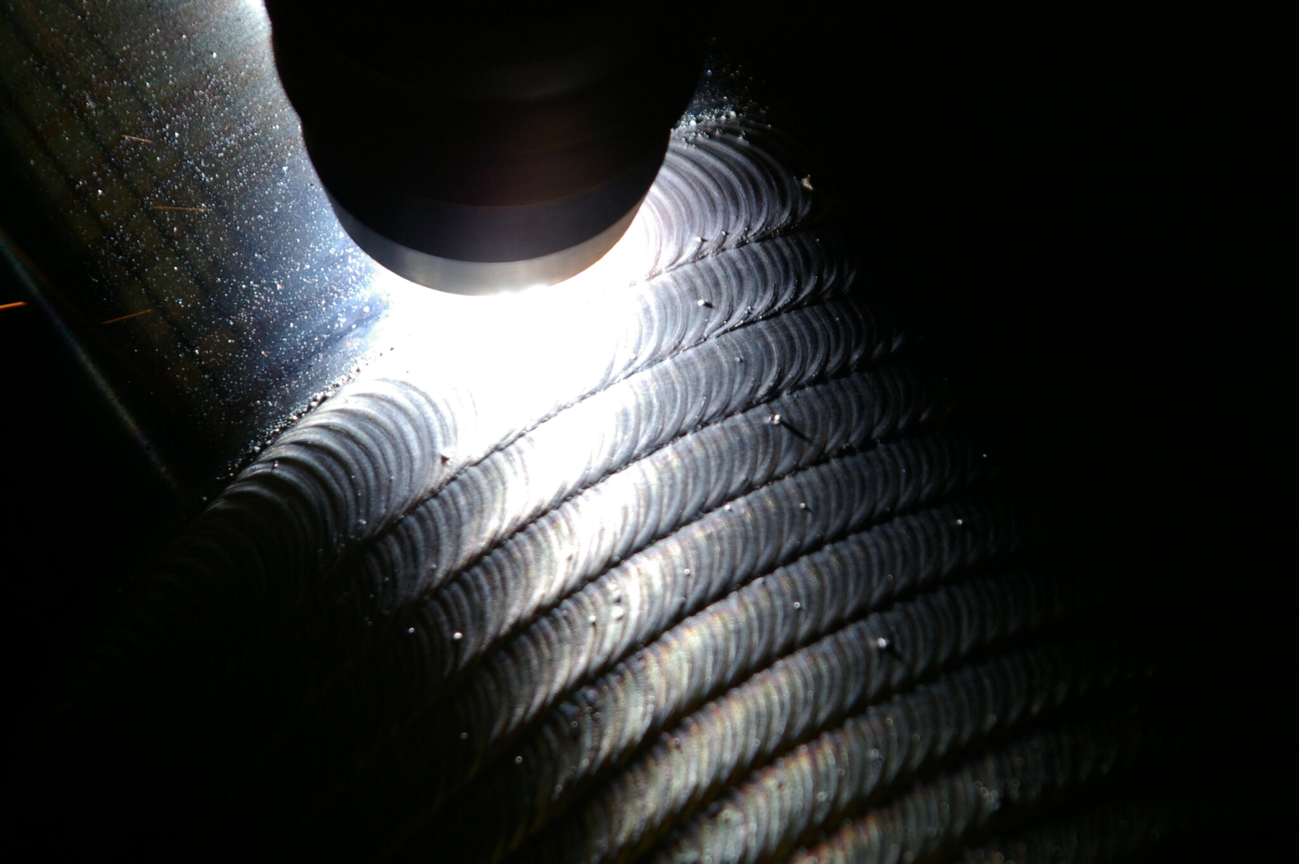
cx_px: 650
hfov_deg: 6.0
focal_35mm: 345
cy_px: 432
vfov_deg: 4.0
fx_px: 12438
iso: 400
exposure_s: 1/750
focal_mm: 230
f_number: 9.5
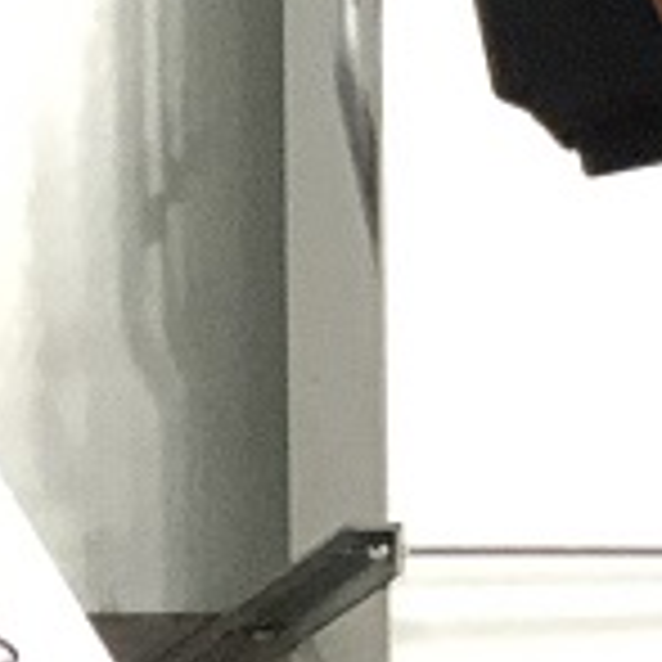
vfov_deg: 3.3
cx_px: -2621
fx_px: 11100
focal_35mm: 513
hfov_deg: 3.2
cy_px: 1907
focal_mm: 6.6
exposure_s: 1/60
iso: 500
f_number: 2.8
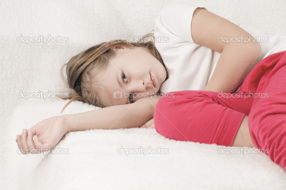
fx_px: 833
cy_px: 95
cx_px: 143
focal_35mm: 105
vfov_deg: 13.0
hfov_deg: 19.5
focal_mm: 70
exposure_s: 1/100
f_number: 8
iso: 160
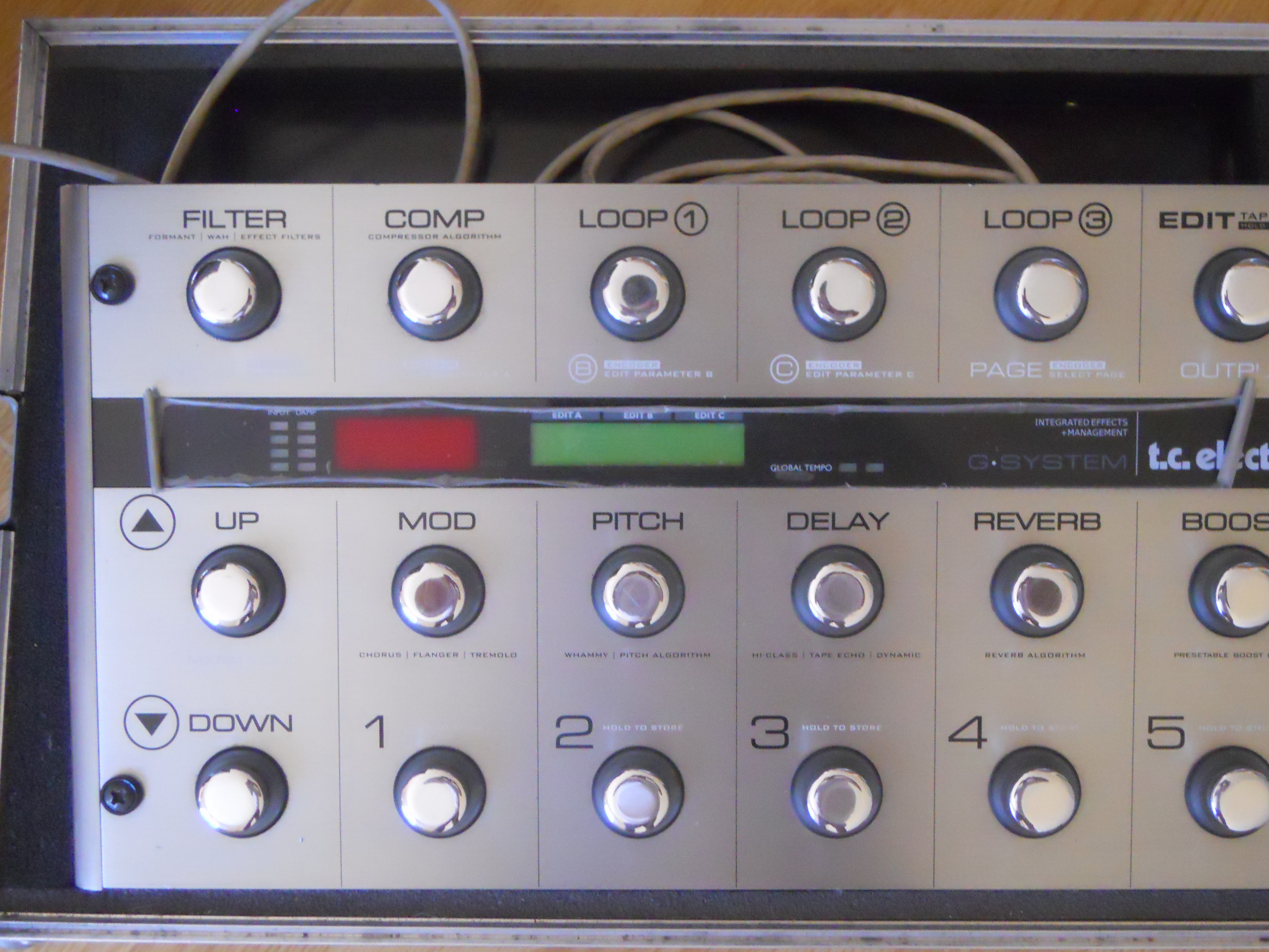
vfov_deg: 32.9
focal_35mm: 44
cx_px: 706
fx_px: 1613
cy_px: 515
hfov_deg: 42.9
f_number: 3
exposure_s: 1/100
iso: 800
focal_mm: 6.4
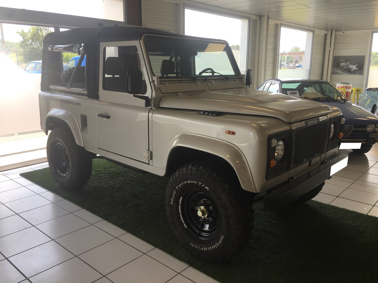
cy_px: 142
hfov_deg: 61.7
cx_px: 189
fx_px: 317
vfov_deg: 48.2
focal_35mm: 29
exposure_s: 1/321
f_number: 2.2
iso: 32
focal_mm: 4.15
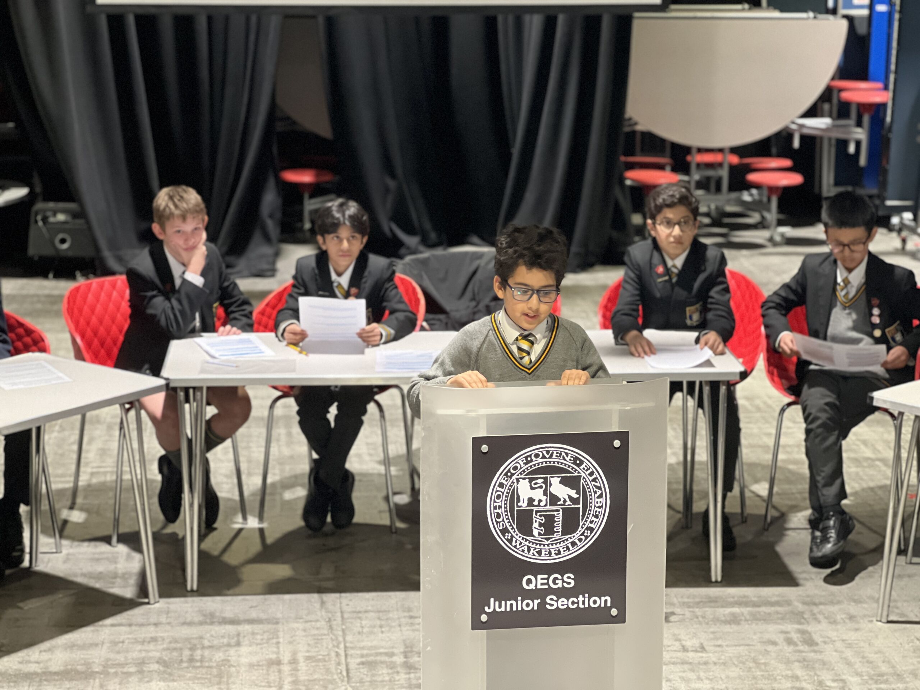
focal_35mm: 77
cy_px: 345
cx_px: 460
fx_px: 2046
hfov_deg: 25.3
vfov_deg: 19.1
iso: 400
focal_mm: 9
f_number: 2.8
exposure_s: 1/25
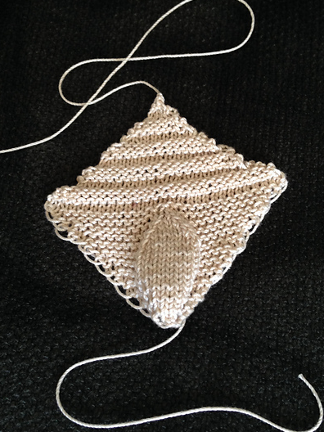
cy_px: 211
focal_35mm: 40
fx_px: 499
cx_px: 173
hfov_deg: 35.9
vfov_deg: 46.8
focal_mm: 4.12
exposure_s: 1/20
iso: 125
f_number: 2.4
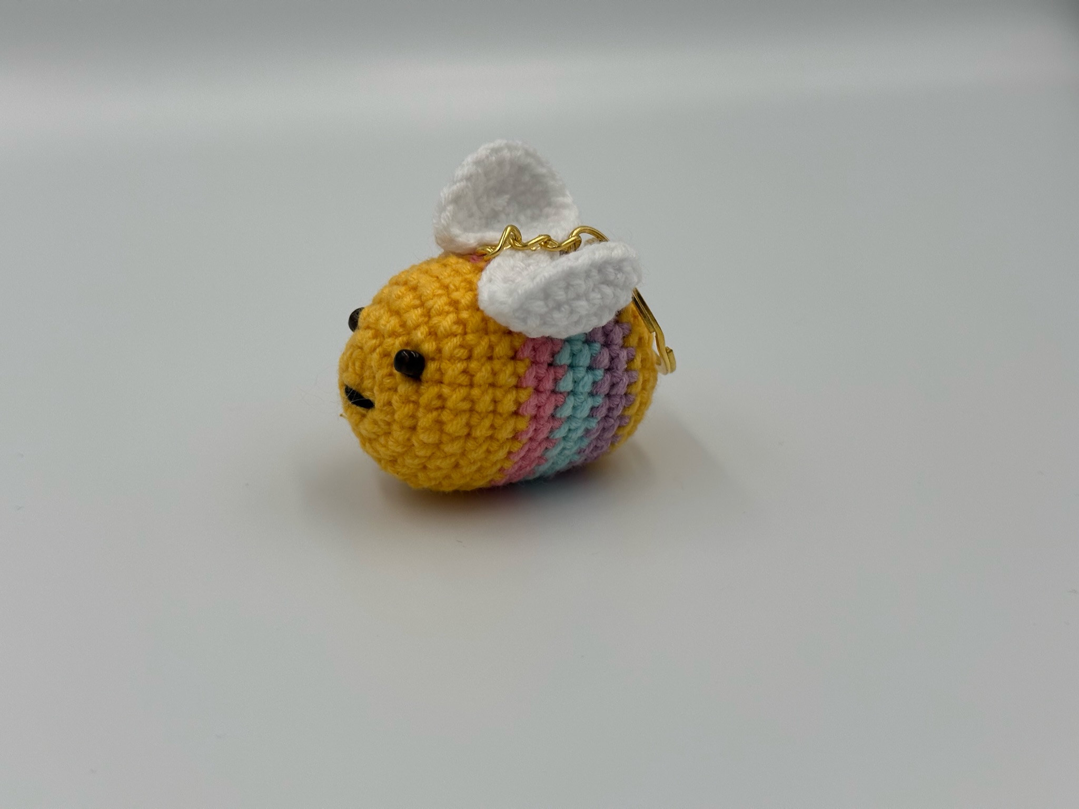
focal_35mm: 48
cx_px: 540
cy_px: 404
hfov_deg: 39.7
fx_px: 1496
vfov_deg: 30.3
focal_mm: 6.86
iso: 64
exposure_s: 1/1357
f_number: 1.78
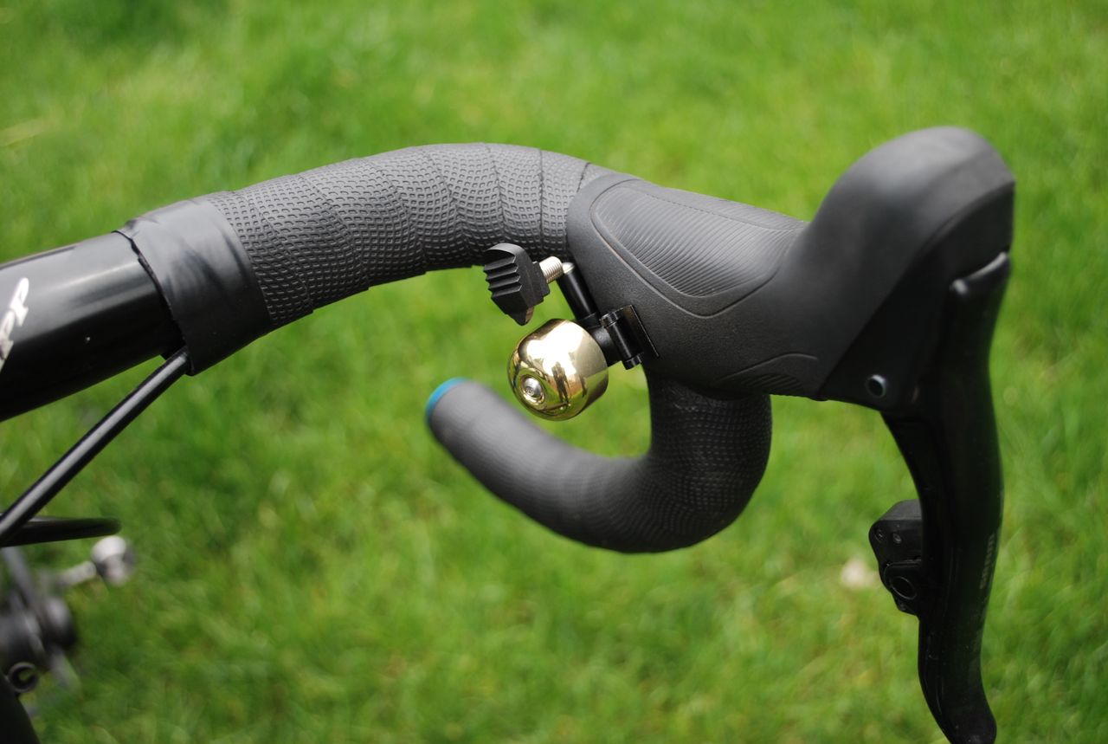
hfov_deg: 53.0
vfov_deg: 37.0
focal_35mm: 36
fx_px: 1110
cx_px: 554
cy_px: 372
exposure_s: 1/250
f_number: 4.2
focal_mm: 24
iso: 200
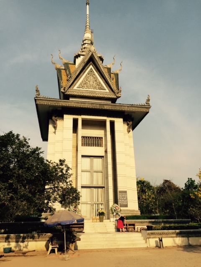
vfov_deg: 61.7
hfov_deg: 48.2
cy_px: 134
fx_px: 225
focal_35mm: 29
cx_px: 100
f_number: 2.2
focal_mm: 4.15
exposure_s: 1/2639
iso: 32
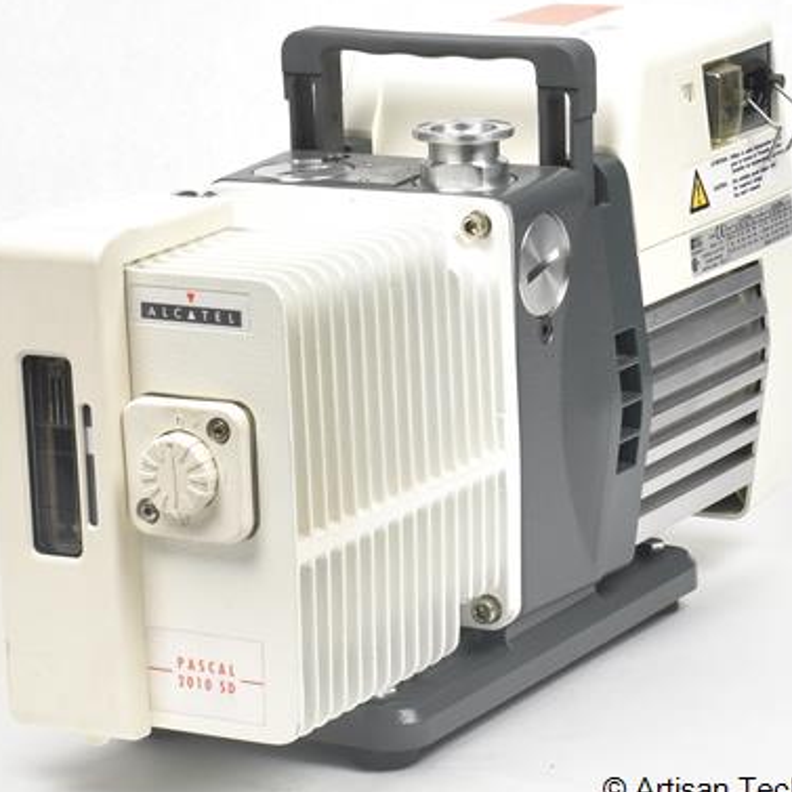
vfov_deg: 25.0
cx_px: 380
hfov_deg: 25.0
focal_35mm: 69
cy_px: 391
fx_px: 1786
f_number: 16
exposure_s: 1/160
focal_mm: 34
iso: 200
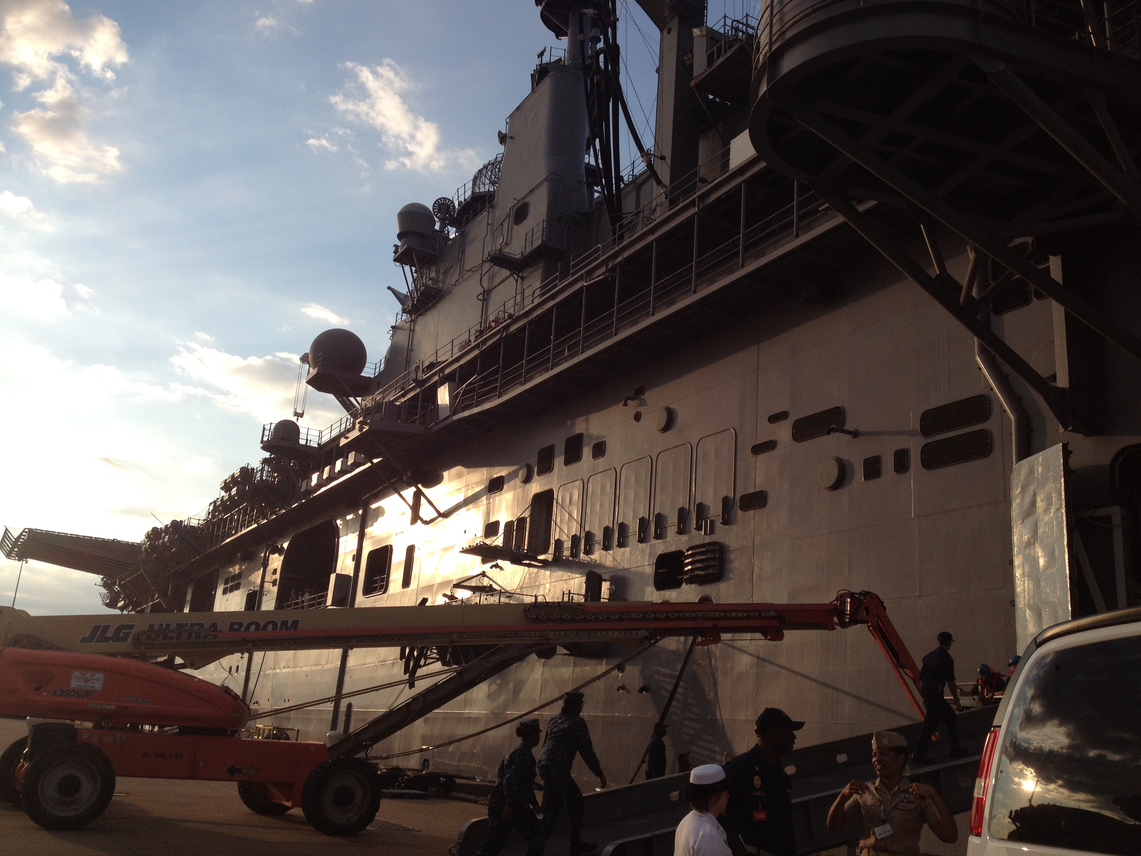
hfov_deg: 52.6
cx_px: 570
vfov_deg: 40.7
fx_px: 1154
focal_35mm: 35
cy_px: 428
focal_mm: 4.28
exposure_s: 1/1672
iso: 50
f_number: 2.4
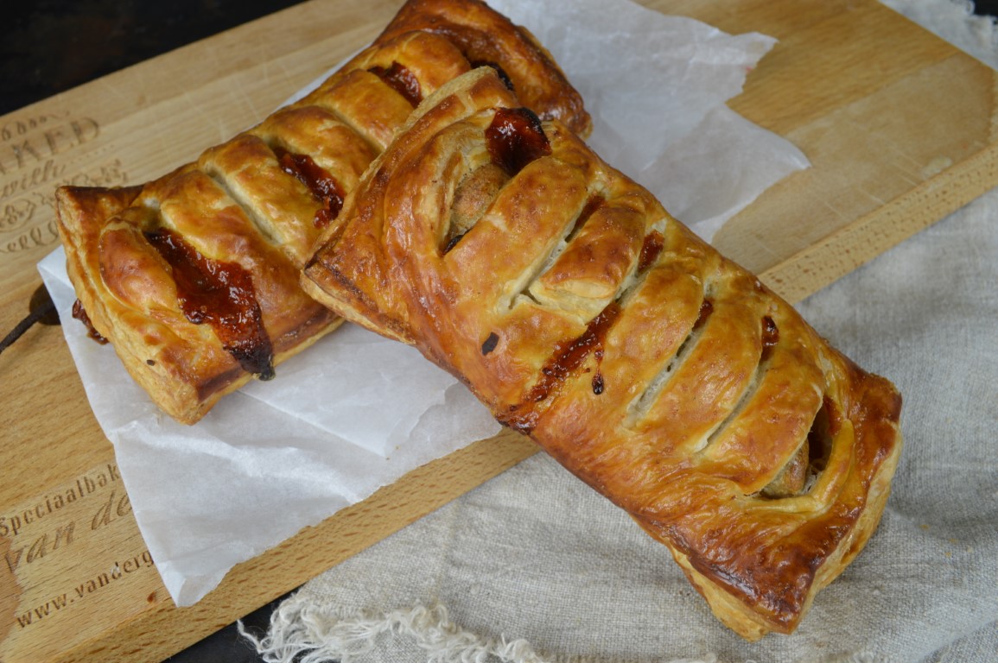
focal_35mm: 30
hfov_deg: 62.0
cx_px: 499
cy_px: 332
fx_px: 831
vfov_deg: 43.5
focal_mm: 20
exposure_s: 1/5
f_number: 9
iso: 100
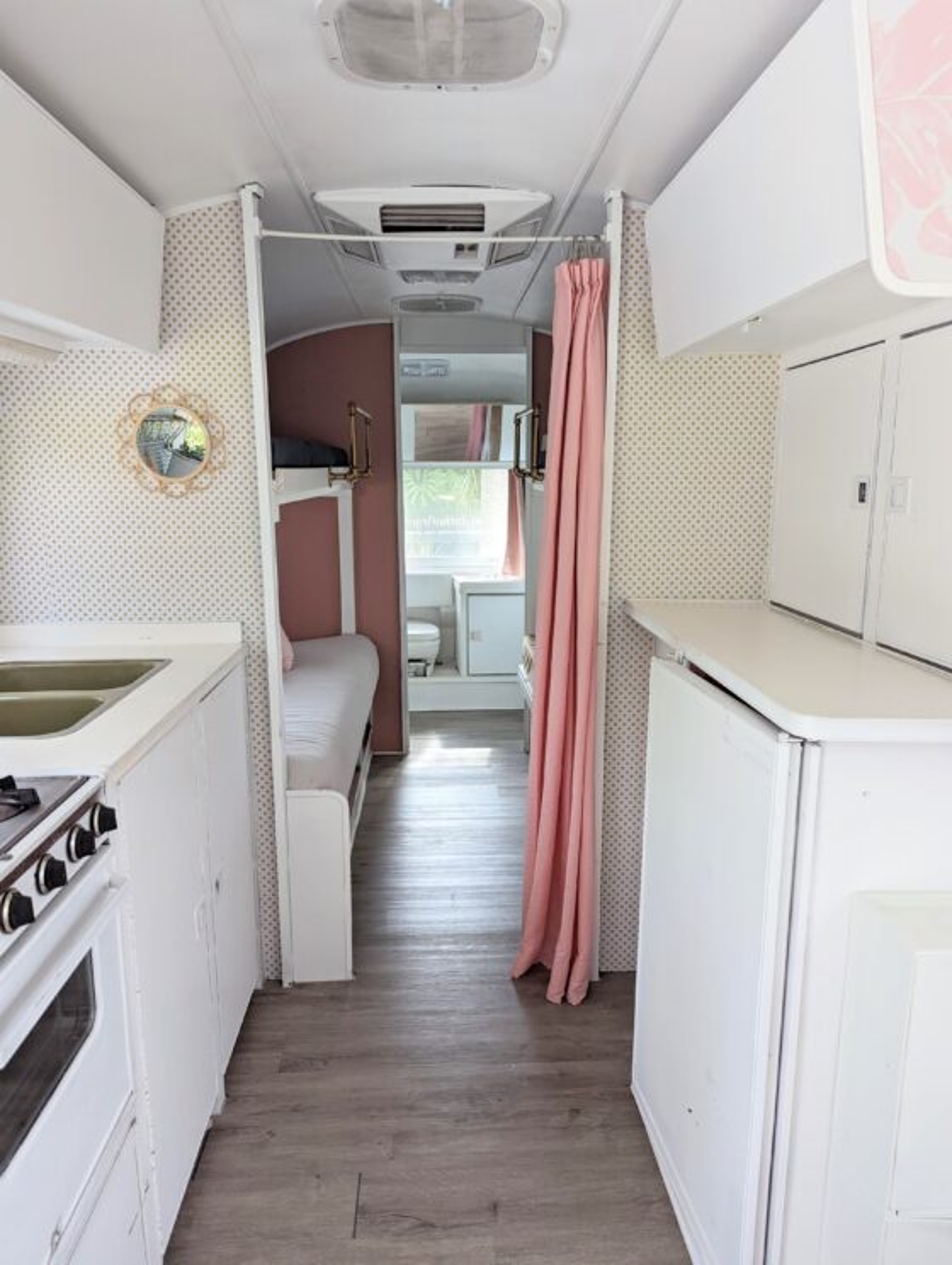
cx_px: 476
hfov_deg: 56.9
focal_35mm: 24
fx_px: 878
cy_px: 632
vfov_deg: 71.5
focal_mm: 6.81
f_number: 1.85
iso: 138
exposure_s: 1/456
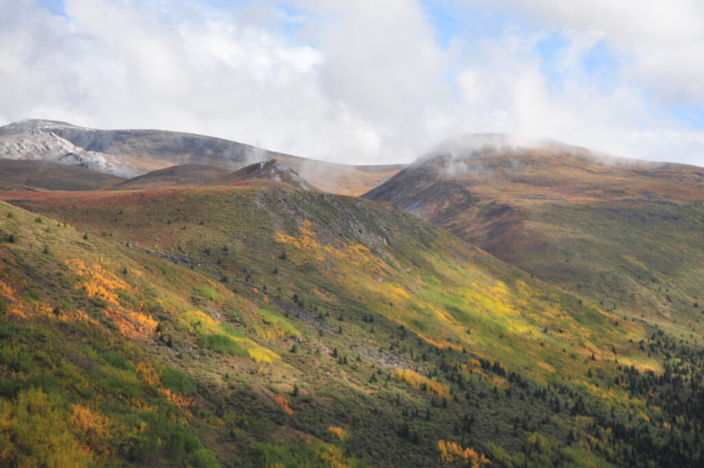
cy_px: 234
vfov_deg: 19.4
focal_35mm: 70
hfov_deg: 28.9
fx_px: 1368
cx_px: 352
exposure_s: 1/200
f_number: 9
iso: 400
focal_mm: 70
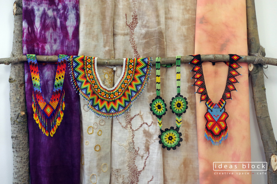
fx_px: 577
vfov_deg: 18.1
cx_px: 138
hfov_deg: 27.0
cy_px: 92
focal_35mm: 75
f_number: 2.2
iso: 800
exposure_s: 1/100
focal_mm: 50
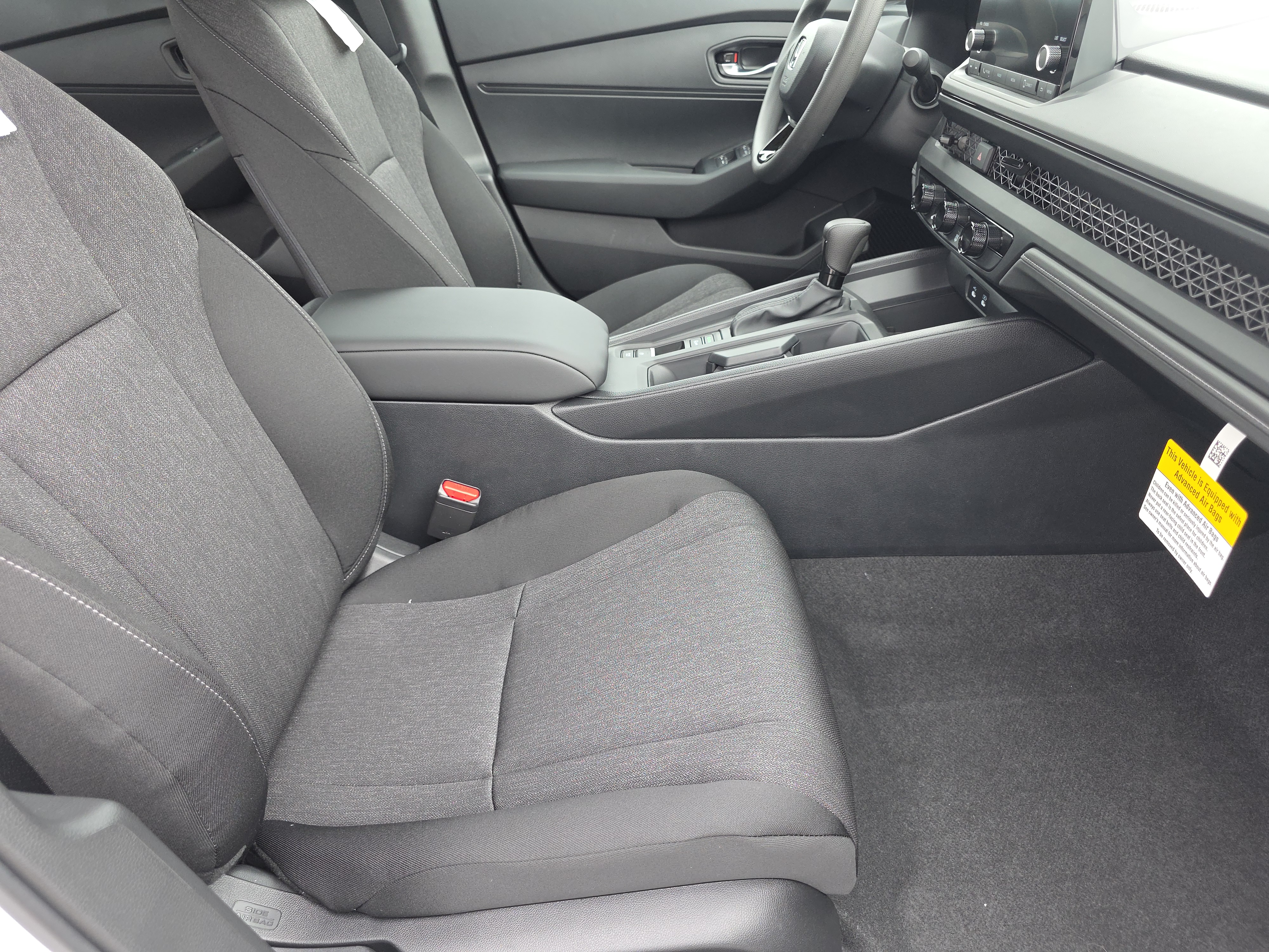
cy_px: 476
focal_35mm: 23
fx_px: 843
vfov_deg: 58.9
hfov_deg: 73.9
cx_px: 634
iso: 80
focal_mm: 6.3
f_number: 1.7
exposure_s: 1/180
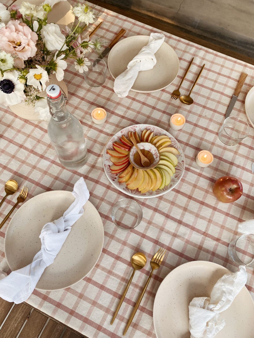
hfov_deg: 53.1
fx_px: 254
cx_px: 127
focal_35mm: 26
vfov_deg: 67.3
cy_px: 169
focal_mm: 4.25
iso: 64
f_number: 1.8
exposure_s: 1/120
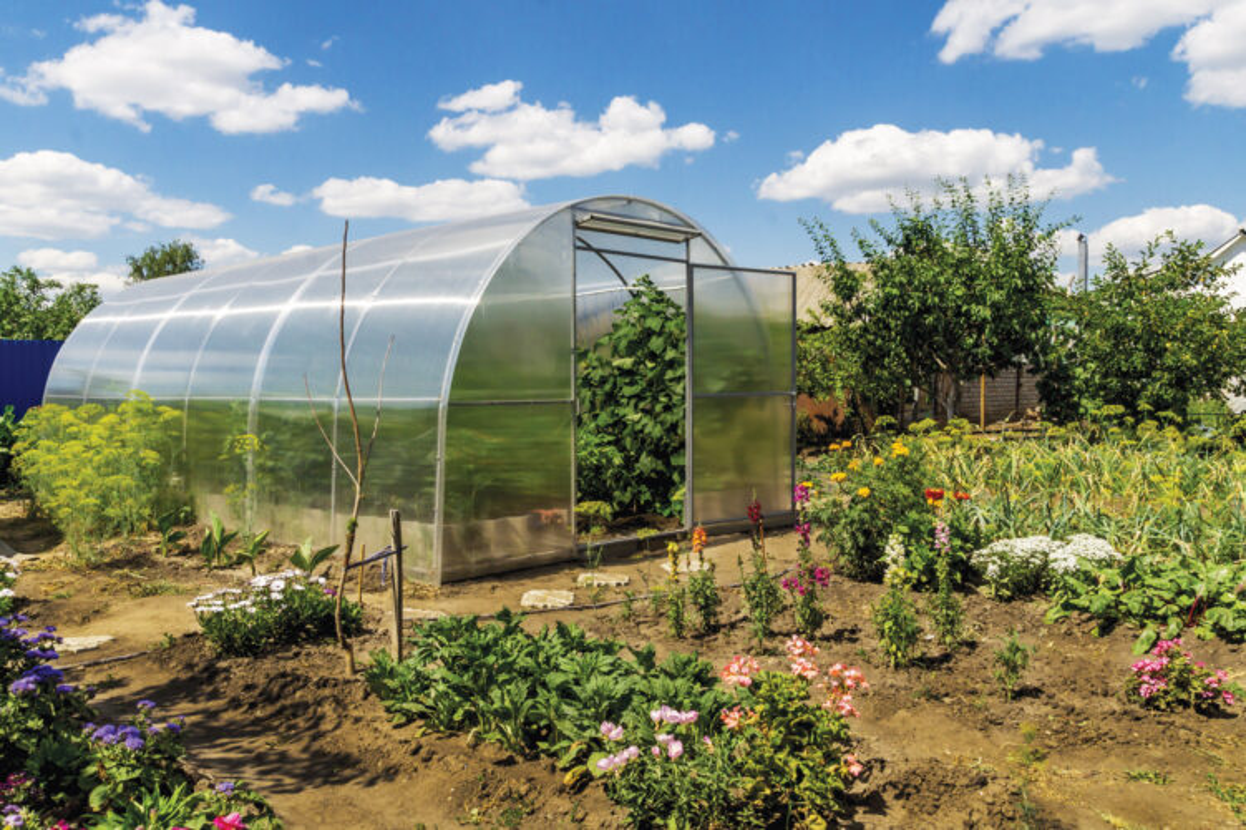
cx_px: 623
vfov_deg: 47.9
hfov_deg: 67.4
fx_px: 934
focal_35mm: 27
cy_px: 415
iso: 400
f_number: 14
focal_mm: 18
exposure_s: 1/500
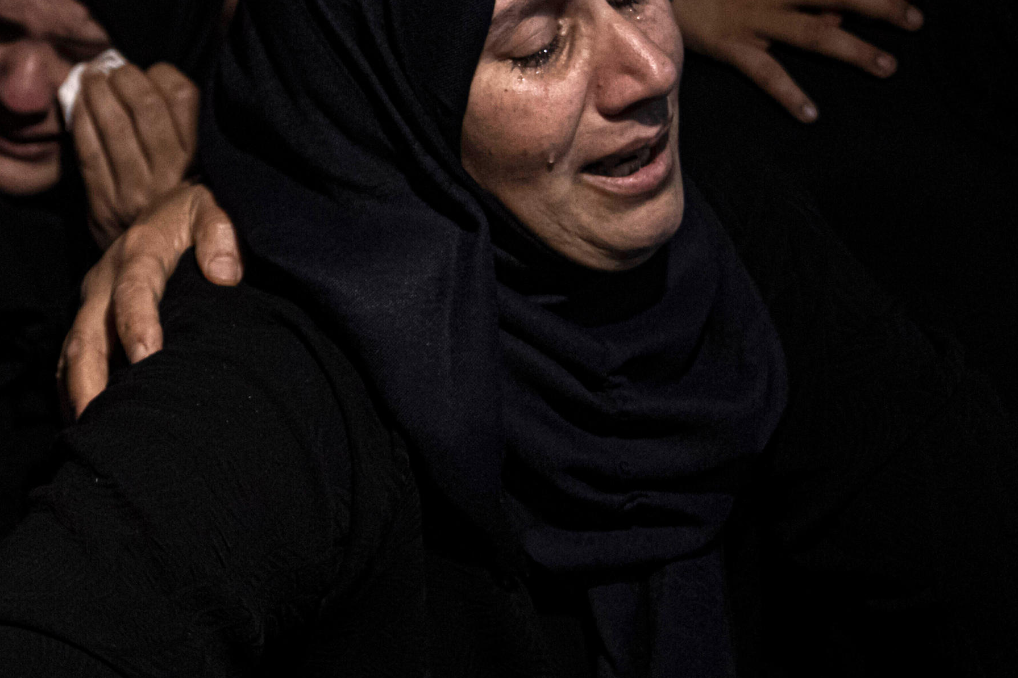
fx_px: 1894
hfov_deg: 28.2
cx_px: -15
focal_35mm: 67
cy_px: 64
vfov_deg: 19.9
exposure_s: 1/125
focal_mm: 24
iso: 2500
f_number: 2.8
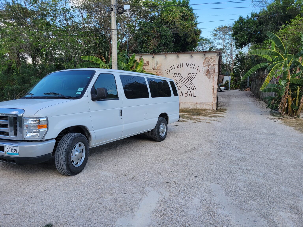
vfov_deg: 53.1
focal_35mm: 26
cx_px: 152
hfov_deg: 67.3
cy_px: 114
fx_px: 228
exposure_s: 1/909
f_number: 1.8
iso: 40
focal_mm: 5.4
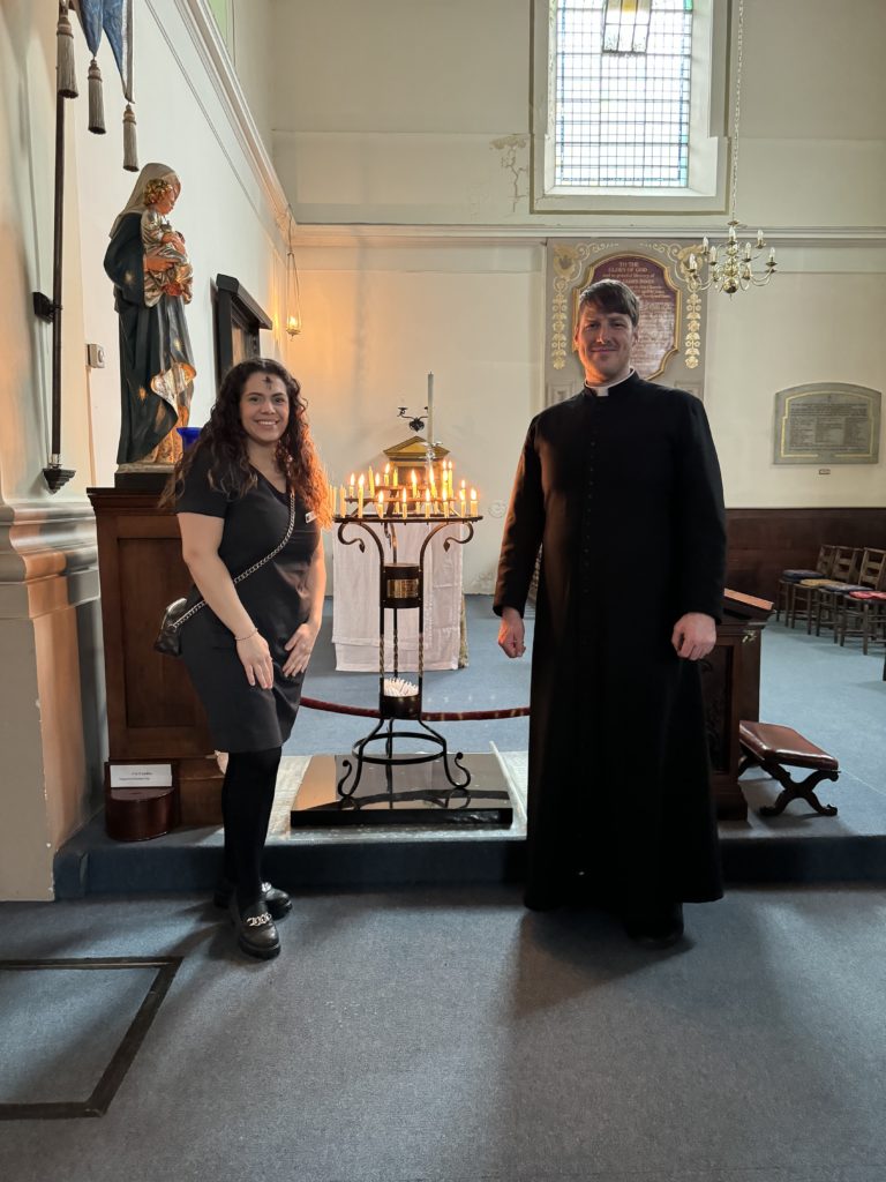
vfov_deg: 71.6
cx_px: 443
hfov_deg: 56.8
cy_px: 591
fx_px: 819
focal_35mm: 24
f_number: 1.78
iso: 800
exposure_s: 1/33
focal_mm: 6.86
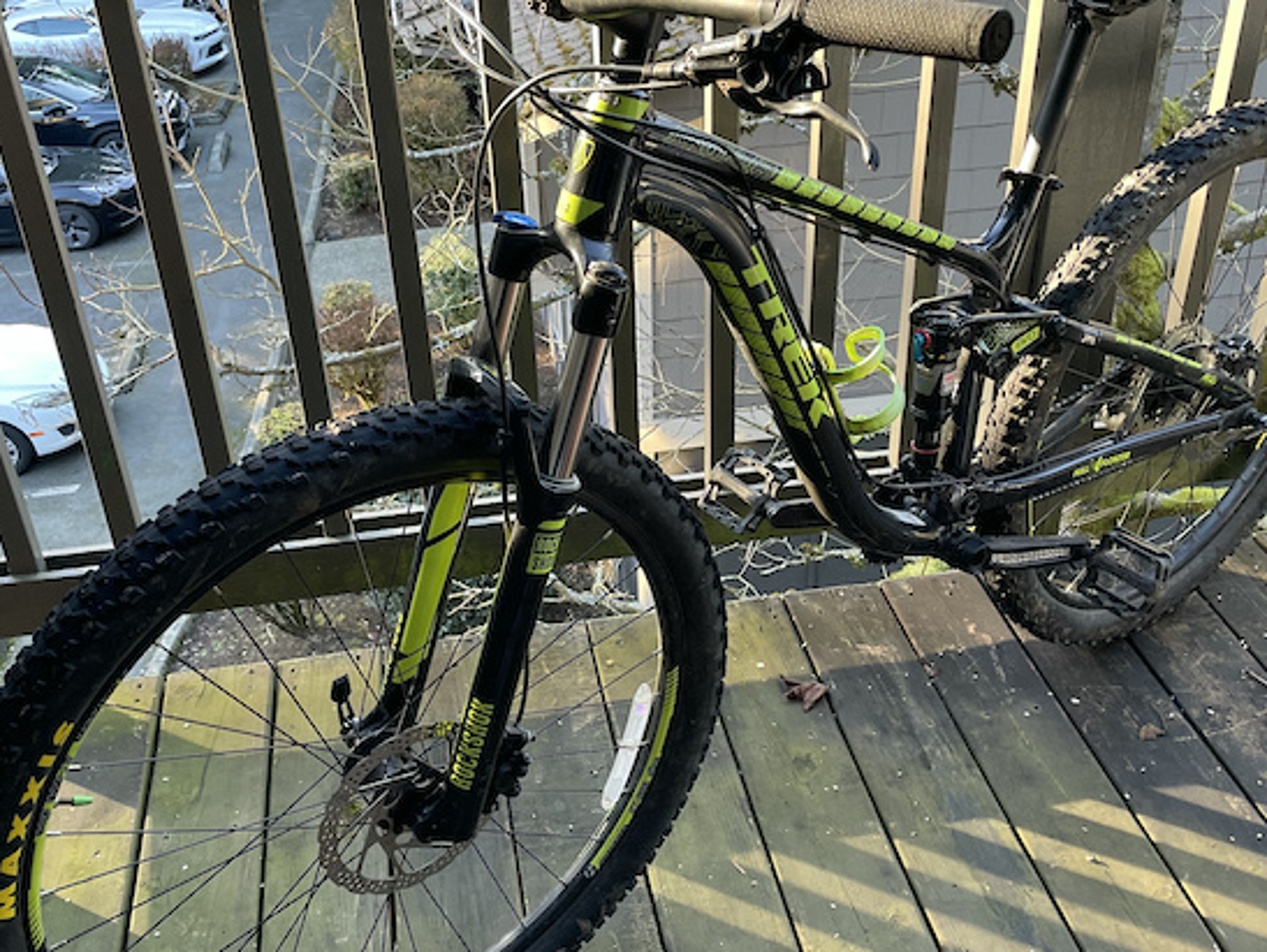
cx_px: 621
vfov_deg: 37.8
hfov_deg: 48.9
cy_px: 468
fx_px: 1392
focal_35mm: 38
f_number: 1.6
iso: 125
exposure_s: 1/121
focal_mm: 4.2
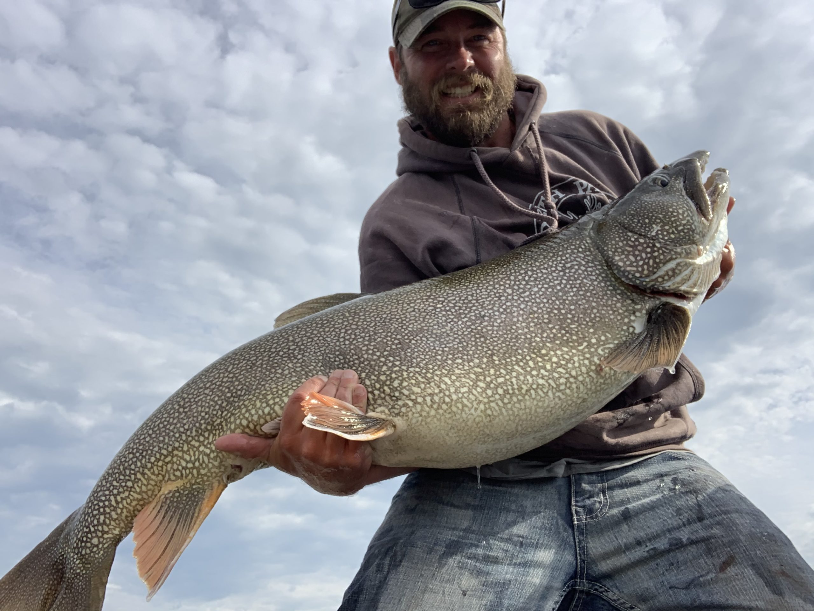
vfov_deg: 44.2
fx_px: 752
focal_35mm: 32
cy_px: 306
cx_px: 407
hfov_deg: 56.8
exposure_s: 1/933
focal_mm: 2.87
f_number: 2.2
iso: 16
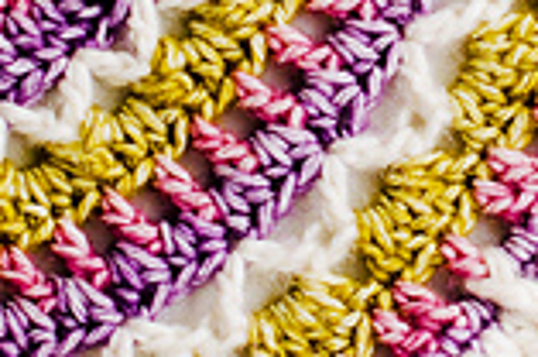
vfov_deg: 4.5
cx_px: 370
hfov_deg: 6.7
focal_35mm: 306
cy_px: -17
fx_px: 4564
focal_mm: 50
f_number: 5
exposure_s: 1/125
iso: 100
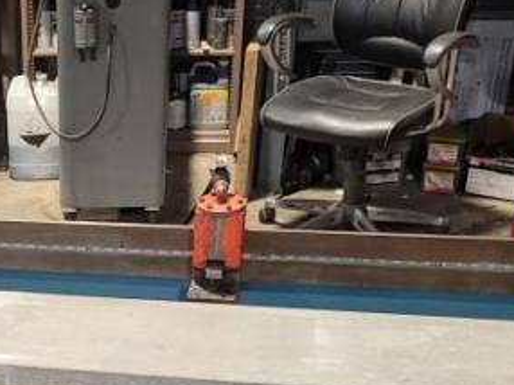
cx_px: -93
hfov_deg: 22.1
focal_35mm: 82
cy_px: 486
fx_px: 1217
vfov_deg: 17.0
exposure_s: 1/11
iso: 125
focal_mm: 5.4
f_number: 1.8
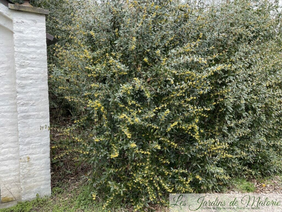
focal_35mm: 26
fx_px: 212
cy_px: 106
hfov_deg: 67.3
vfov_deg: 53.1
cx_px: 141
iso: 32
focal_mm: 4.2
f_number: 1.6
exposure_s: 1/344
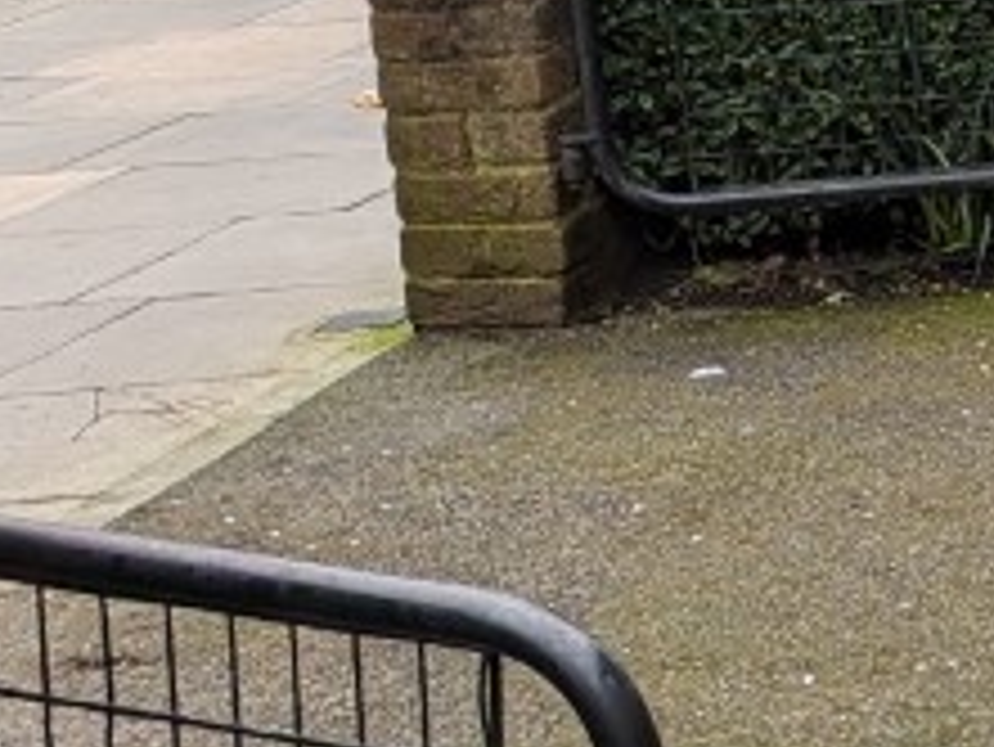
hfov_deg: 11.5
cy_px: -130
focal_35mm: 130
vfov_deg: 11.2
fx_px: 3735
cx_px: 2642
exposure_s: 1/1002
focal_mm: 6.81
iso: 47
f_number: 1.85
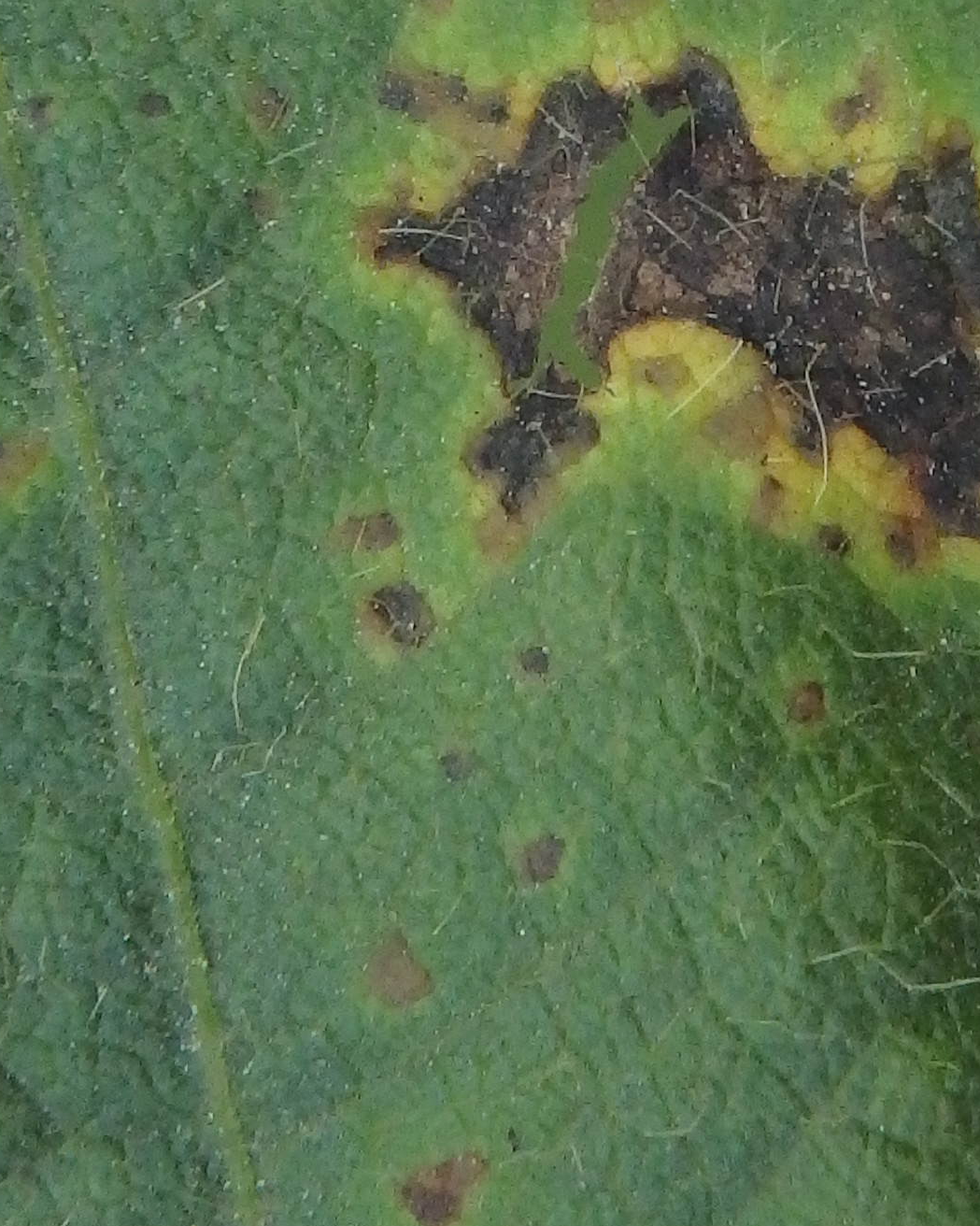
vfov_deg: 11.5
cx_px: 735
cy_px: 321
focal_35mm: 168
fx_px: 6093
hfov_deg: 9.2
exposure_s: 1/60
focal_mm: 8.7
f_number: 5.2
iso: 500
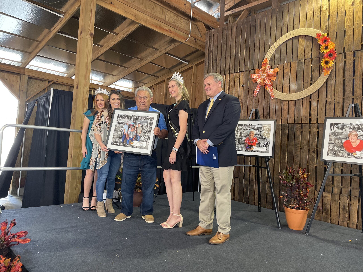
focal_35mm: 26
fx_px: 273
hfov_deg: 67.3
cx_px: 182
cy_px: 136
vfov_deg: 53.1
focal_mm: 4.2
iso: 125
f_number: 1.6
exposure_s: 1/120
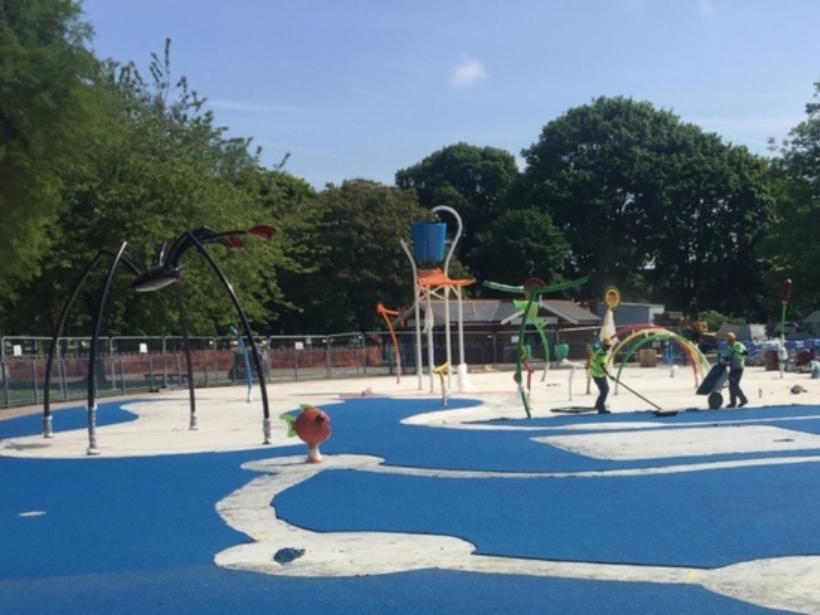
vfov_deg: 48.2
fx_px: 687
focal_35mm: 29
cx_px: 410
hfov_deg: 61.6
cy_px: 308
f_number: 2.2
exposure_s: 1/2639
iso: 32
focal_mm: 4.15
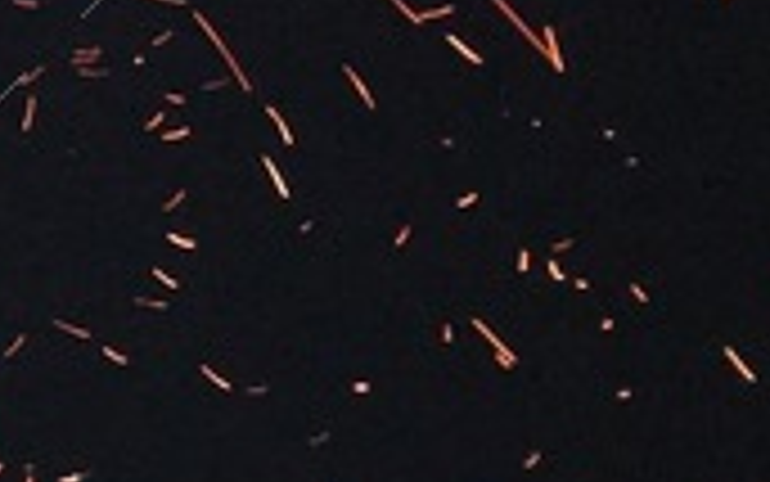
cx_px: -239
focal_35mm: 106
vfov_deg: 12.2
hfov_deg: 18.3
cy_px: -38
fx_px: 2225
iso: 800
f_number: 2.2
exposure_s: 1/17
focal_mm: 4.15
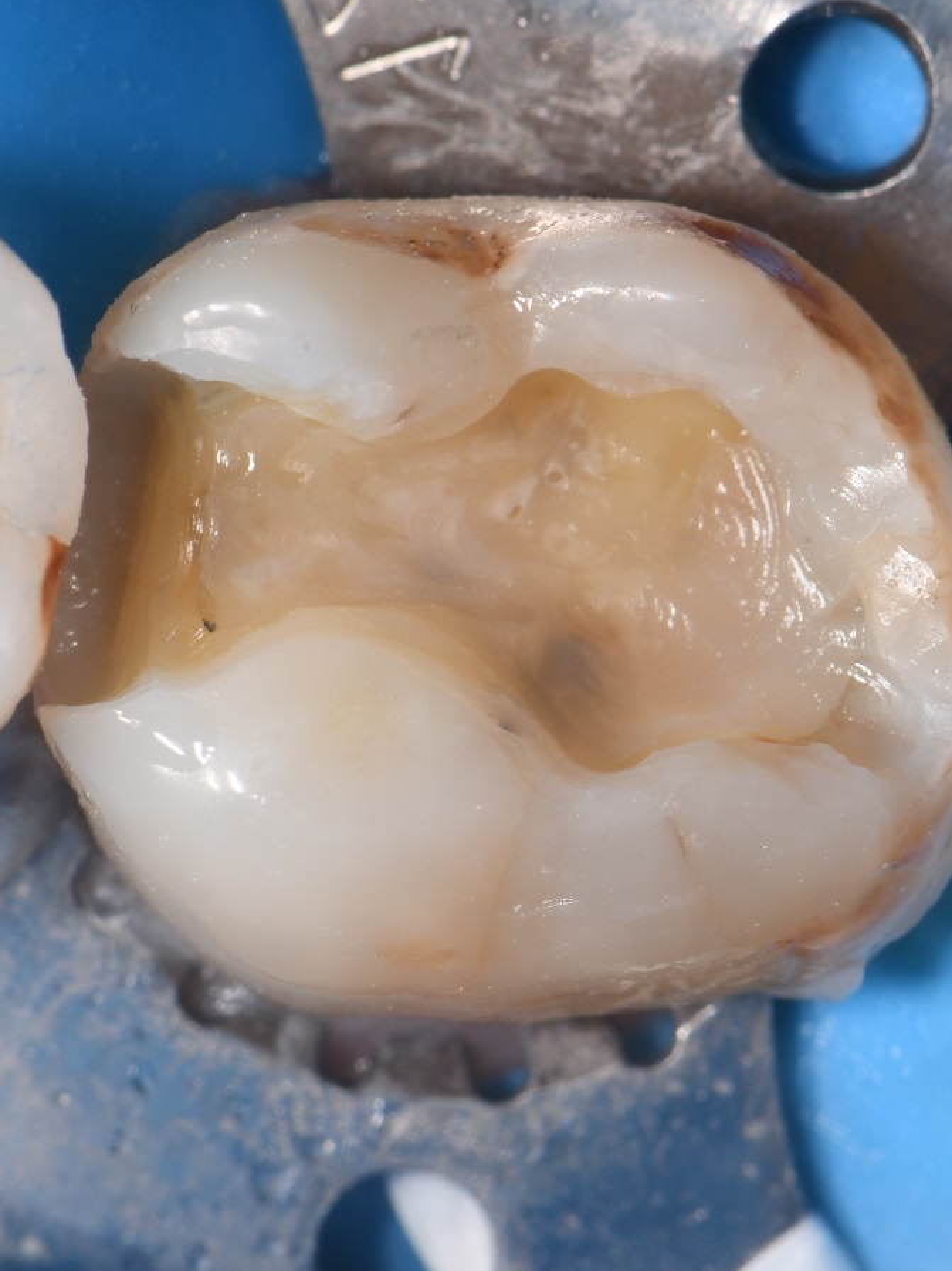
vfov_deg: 8.7
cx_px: 596
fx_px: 8363
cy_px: 635
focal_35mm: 228
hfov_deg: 6.5
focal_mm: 105
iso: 200
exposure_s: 1/160
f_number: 32
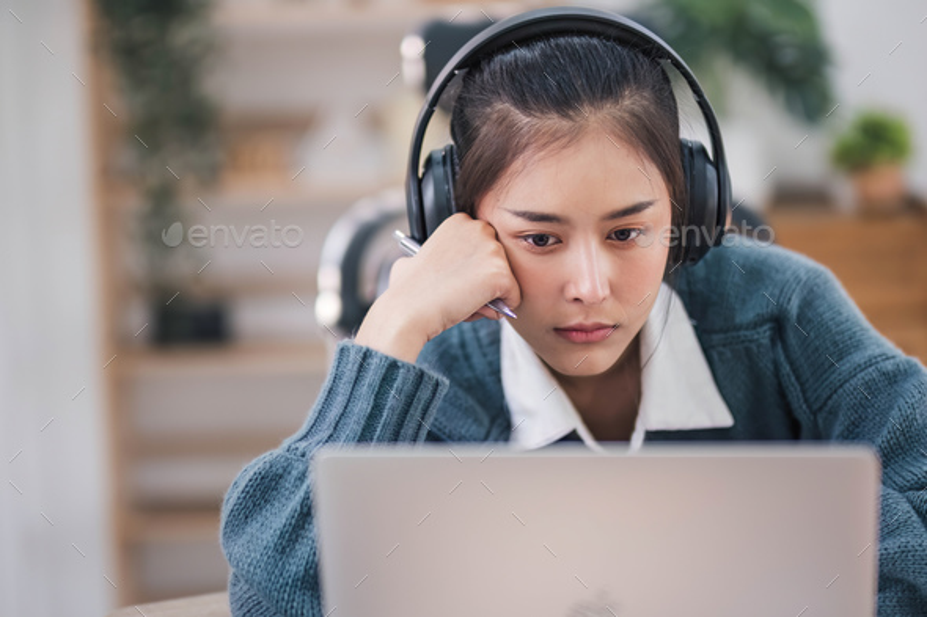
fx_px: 1931
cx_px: 464
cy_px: 308
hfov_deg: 27.0
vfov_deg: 18.2
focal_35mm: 75
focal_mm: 50
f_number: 1
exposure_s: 1/420
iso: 400
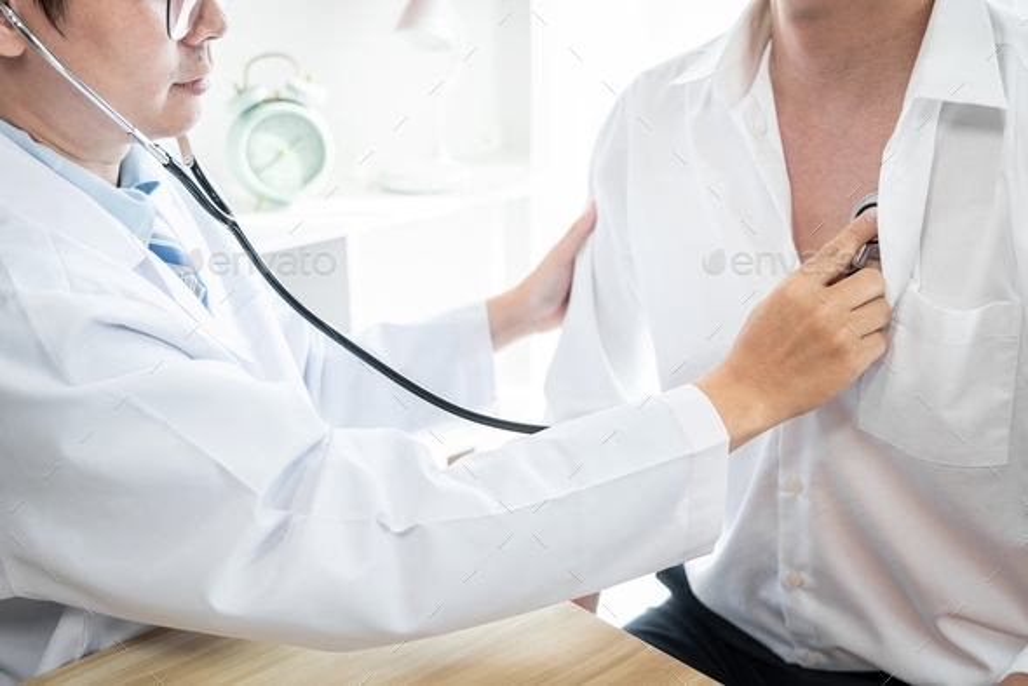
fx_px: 1228
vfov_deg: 31.2
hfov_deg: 45.4
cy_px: 343
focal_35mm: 43
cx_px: 514
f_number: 4
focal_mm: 43
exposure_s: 1/125
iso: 400
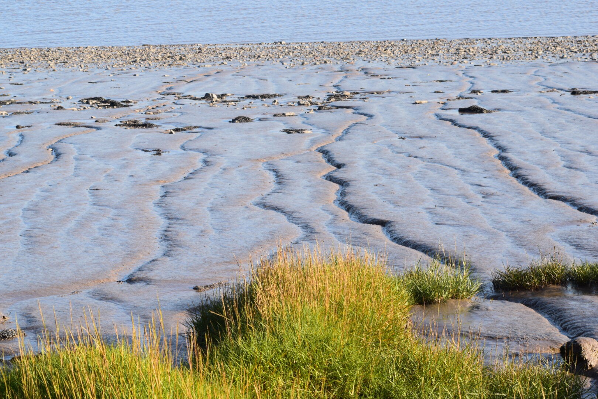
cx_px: 299
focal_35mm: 105
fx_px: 1744
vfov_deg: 13.0
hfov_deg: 19.5
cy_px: 200
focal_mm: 70
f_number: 10
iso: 400
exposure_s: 1/250
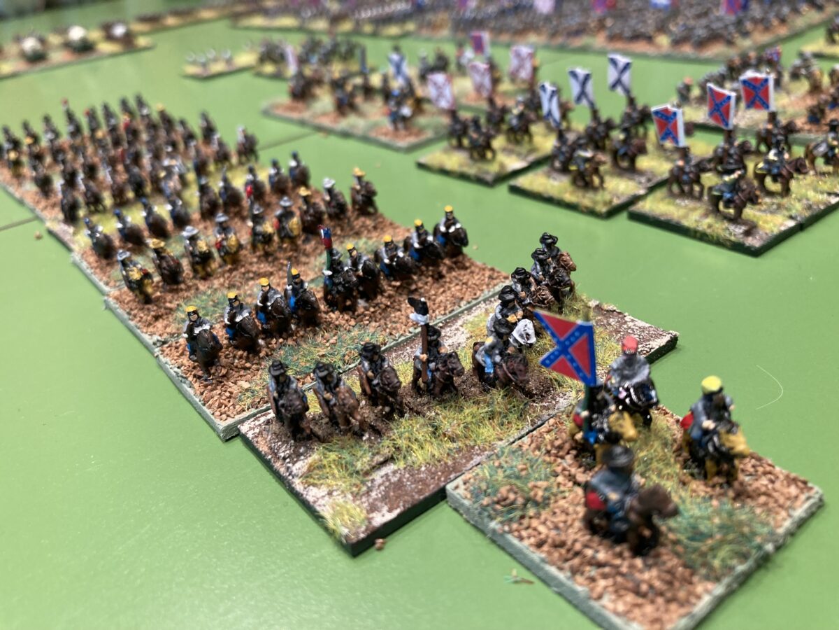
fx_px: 679
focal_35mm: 28
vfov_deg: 49.7
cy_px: 315
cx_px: 420
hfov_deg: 63.4
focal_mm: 3.99
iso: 125
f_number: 1.8
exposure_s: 1/50
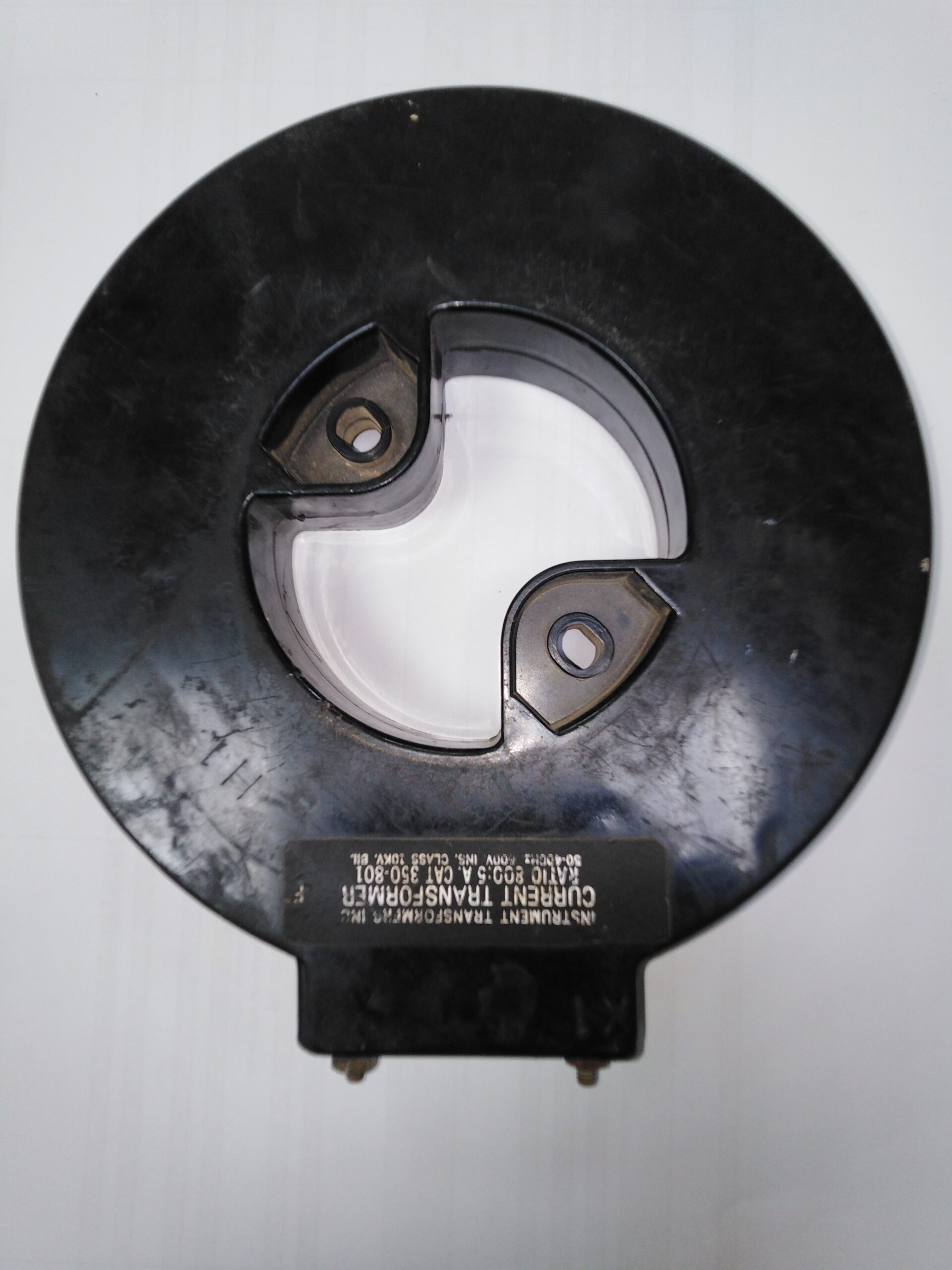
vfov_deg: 69.4
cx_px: 476
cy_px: 635
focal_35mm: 25
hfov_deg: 54.9
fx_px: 917
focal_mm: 3.37
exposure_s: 1/33.3
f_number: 2.2
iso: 116
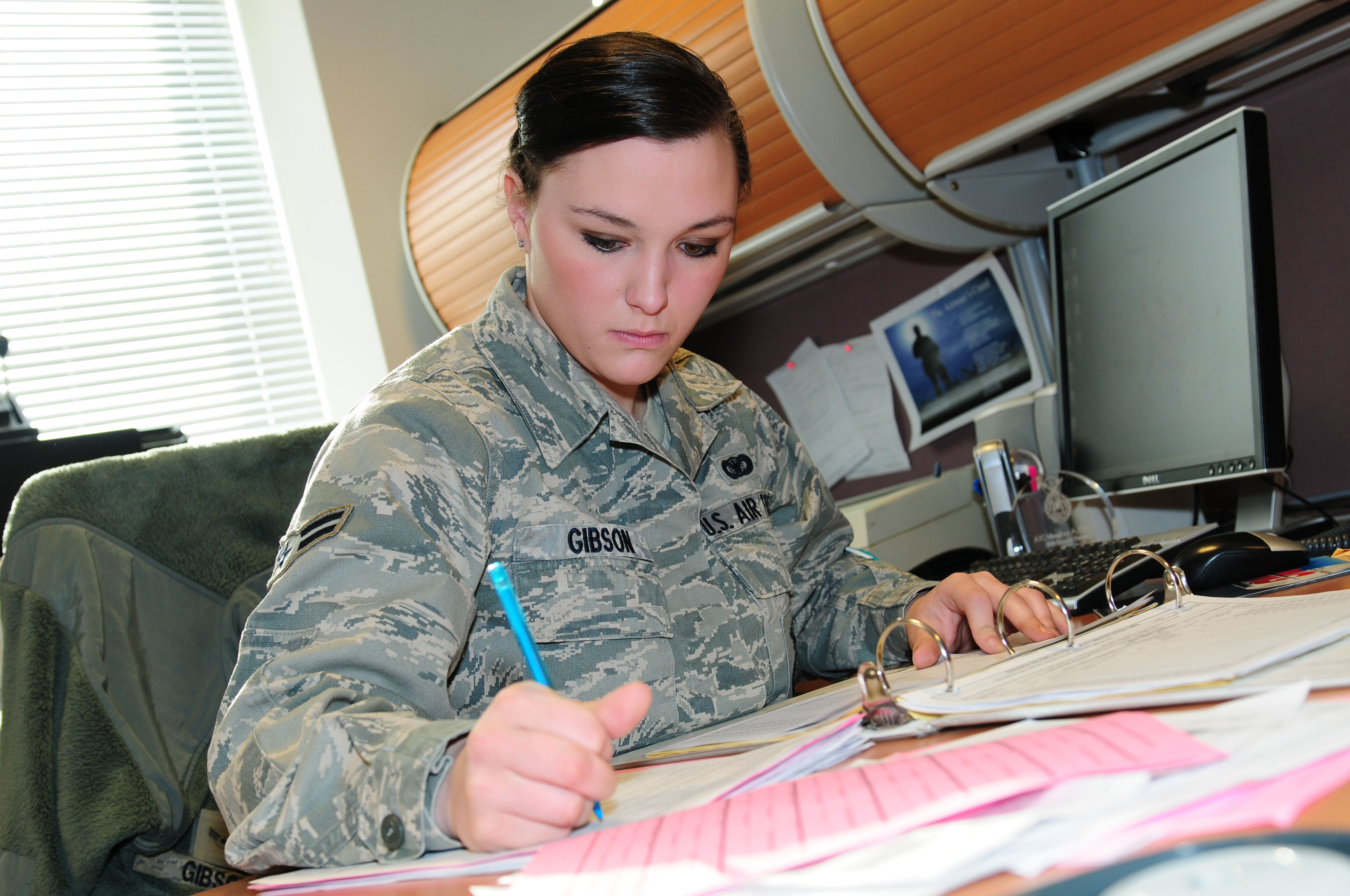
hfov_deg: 42.4
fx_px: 1742
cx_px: 675
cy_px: 448
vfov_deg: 28.9
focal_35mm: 46
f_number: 4
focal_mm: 31
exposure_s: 1/60
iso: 250
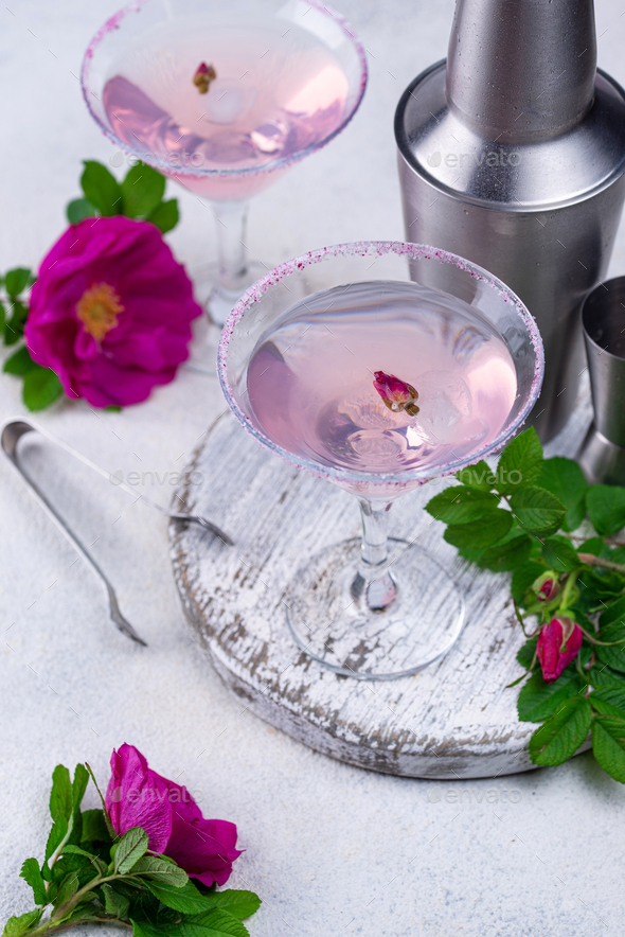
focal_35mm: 105
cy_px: 468
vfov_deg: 19.5
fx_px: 2732
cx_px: 312
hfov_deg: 13.1
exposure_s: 1/100
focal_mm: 105
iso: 100
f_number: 9
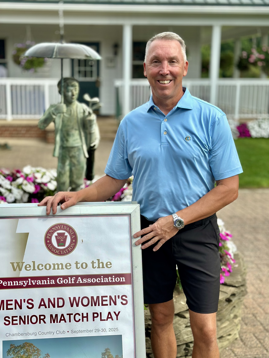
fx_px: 590
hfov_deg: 25.6
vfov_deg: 33.7
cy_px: 212
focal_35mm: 57
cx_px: 114
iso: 80
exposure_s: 1/2070
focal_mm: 6.86
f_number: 1.78
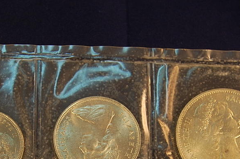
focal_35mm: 105
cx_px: 77
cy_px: 170
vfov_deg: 12.8
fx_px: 699
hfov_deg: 19.4
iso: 320
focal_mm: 32
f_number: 5.6
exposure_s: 1/125
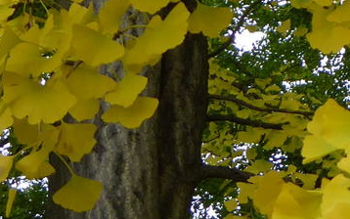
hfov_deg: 13.6
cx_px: 522
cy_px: -68
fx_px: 1384
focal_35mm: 145
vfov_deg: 8.9
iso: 160
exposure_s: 1/250
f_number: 3.6
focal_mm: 5.8
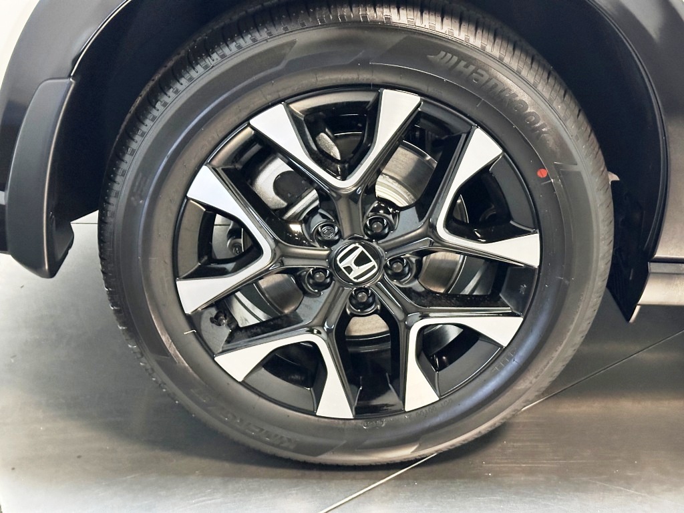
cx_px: 342
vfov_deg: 30.3
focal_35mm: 48
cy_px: 256
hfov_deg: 39.7
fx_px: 948
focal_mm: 6.86
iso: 640
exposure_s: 1/30
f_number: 1.78
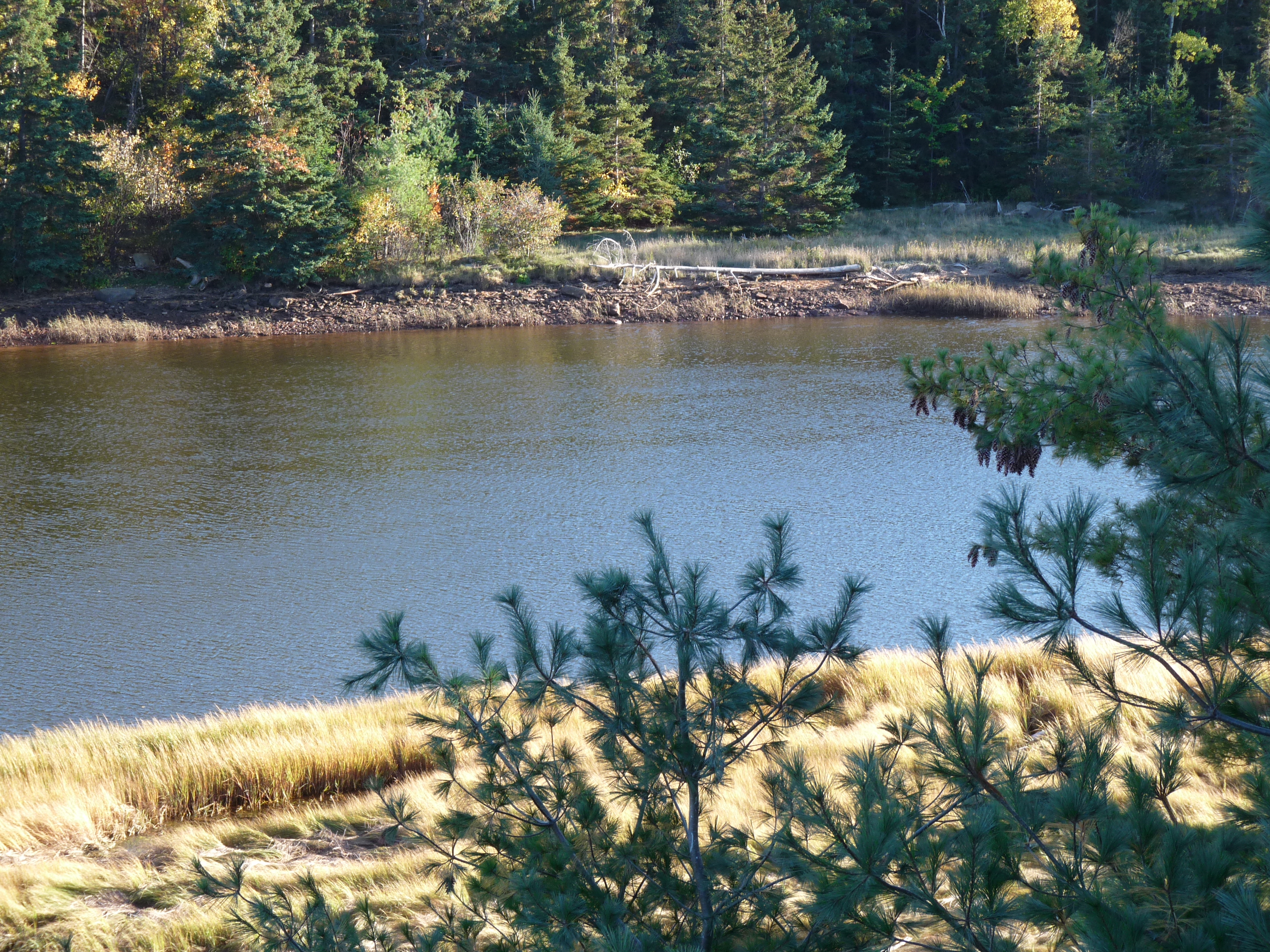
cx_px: 635
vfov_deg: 13.6
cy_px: 476
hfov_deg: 18.0
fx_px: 3999
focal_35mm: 109
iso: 100
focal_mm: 19.4
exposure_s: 1/125
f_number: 3.6
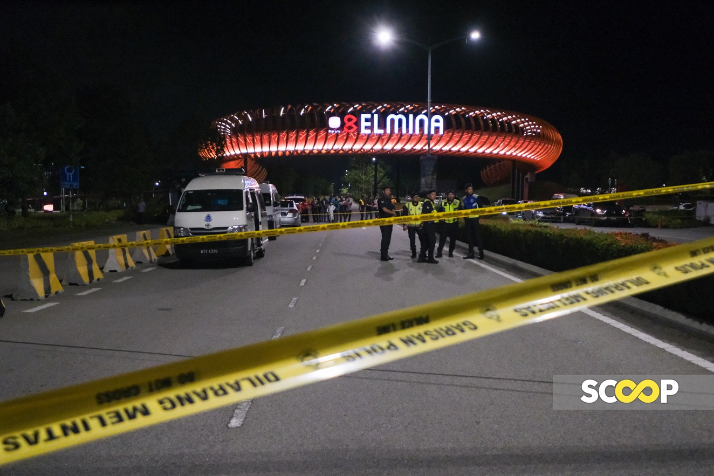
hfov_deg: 53.1
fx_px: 714
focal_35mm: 36
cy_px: 238
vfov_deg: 36.9
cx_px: 357
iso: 5000
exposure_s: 1/125
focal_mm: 24
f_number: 4
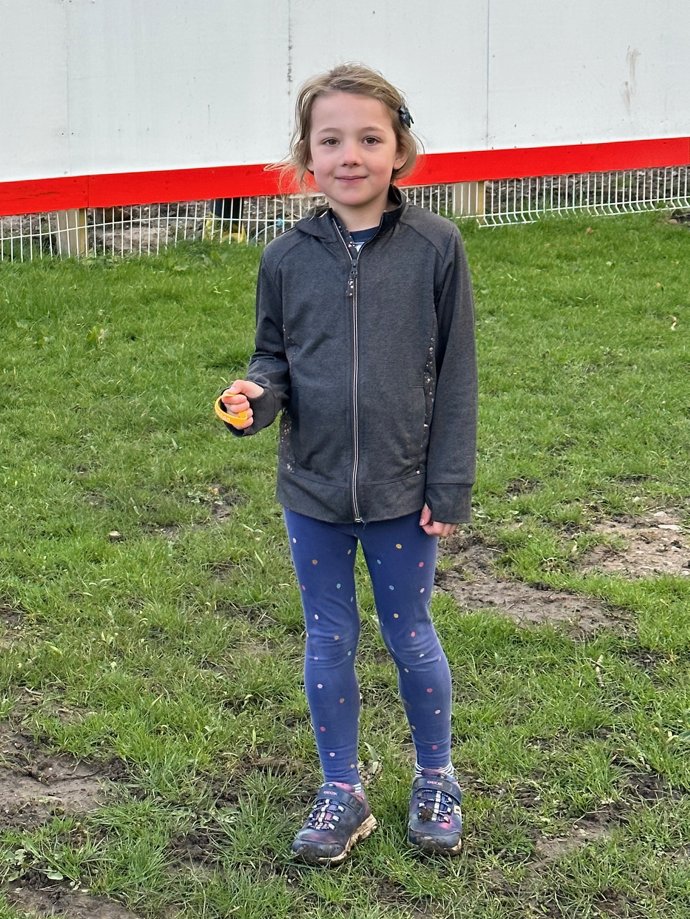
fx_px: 1275
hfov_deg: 30.3
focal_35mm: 48
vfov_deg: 39.7
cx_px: 345
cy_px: 460
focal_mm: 6.86
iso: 64
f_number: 1.78
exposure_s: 1/541
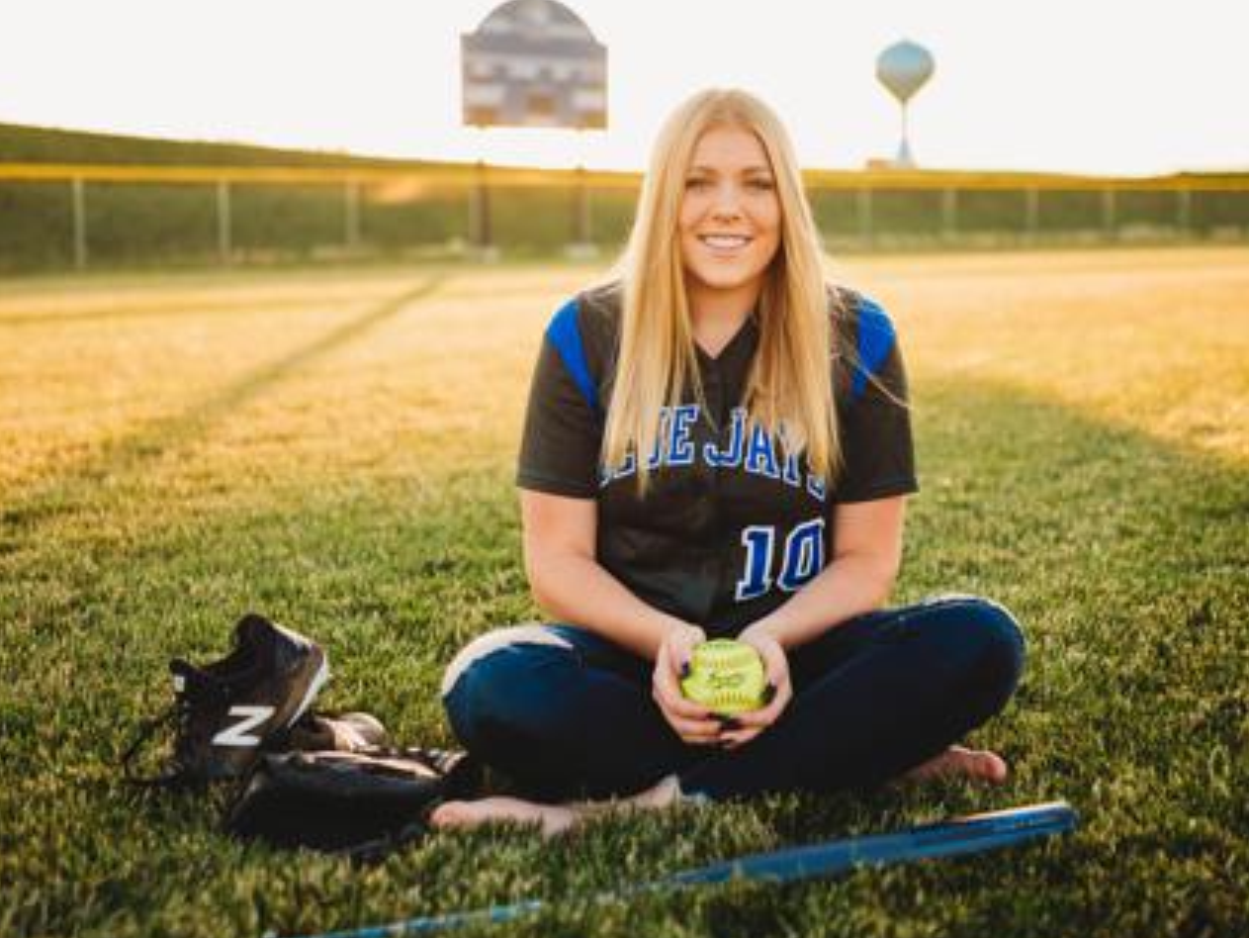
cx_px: 623
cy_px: 432
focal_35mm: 48
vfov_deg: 30.3
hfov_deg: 39.6
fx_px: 1732
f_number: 1.4
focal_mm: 35
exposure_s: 1/640
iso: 50
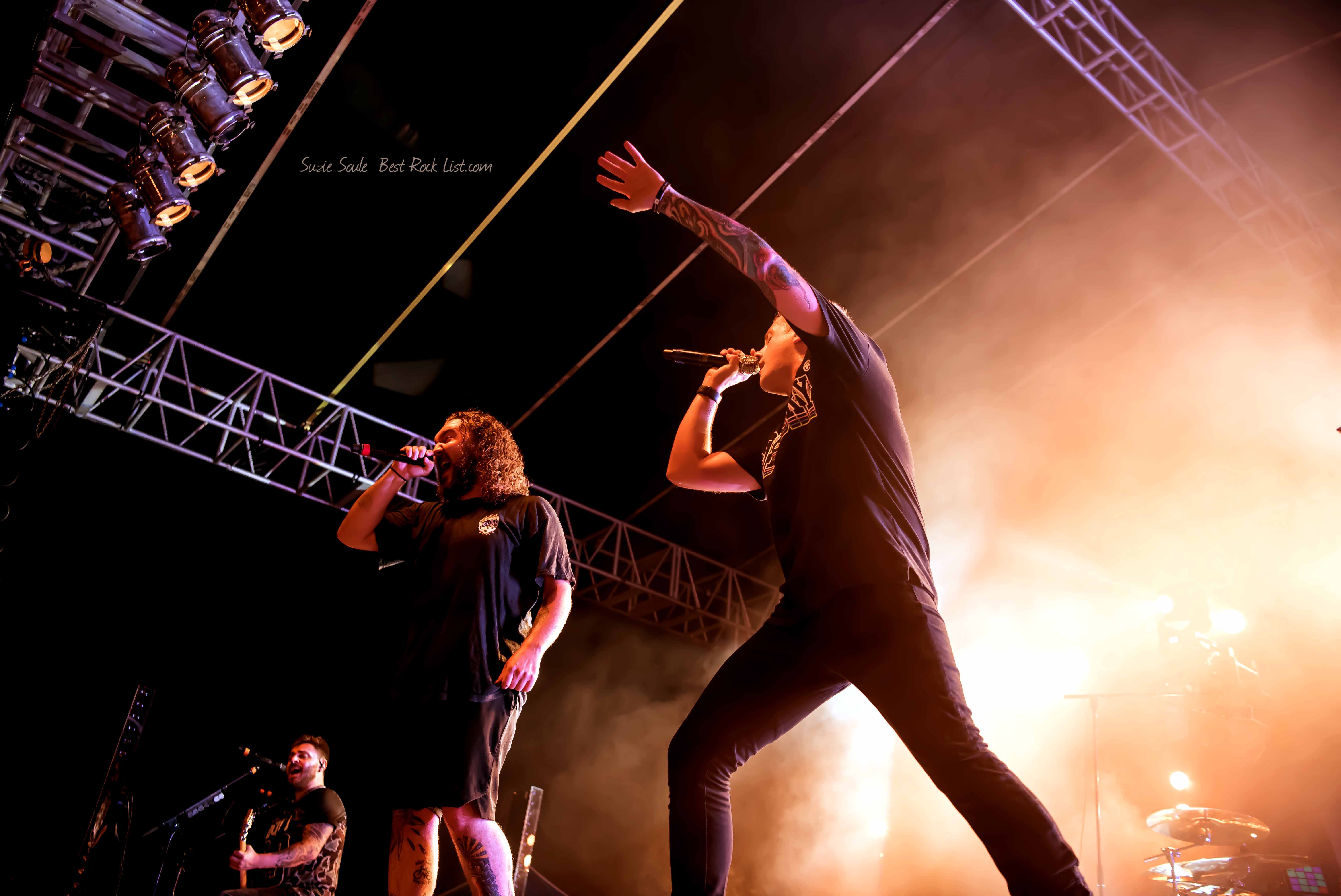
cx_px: 670
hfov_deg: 61.9
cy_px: 448
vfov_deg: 43.6
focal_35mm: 30
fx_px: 1118
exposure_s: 1/60
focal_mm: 30
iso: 1250
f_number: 2.8
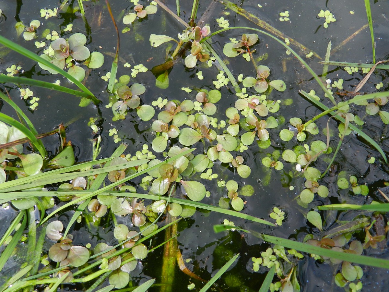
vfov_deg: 44.2
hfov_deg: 56.8
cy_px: 146
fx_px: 360
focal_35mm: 32
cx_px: 194
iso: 160
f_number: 3.7
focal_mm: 5.6
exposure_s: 1/400
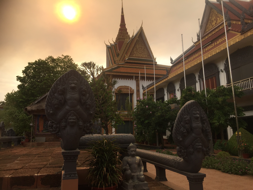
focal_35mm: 29
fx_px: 212
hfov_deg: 61.7
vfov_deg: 48.2
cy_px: 95
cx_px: 126
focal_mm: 4.15
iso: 32
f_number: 2.2
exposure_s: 1/1364
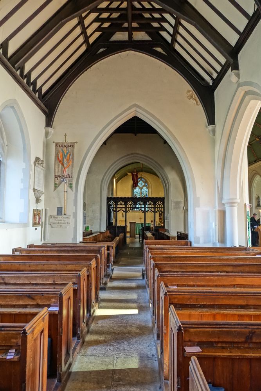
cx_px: 130
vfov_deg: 73.7
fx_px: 261
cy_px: 196
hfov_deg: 53.1
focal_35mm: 24
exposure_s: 1/30
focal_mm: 8.8
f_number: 2.4
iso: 1600
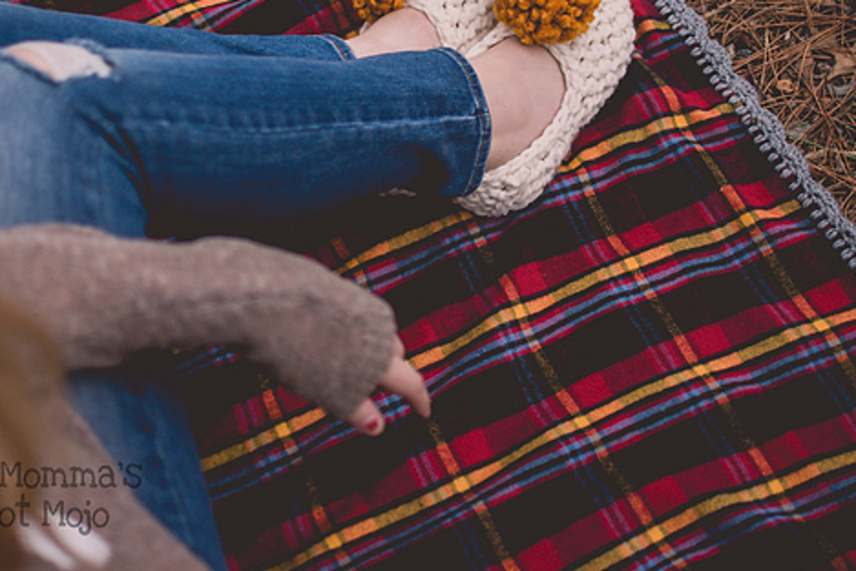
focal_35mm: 72
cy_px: 203
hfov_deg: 28.0
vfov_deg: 19.0
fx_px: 1705
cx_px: 285
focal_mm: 35
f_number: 1.8
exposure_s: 1/640
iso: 400
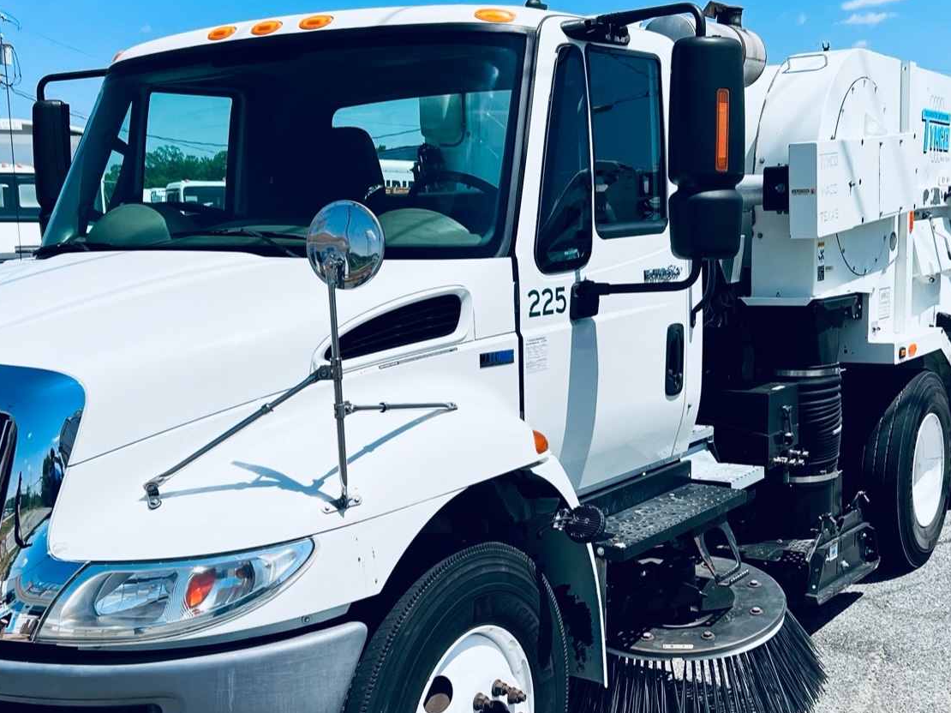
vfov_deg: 30.2
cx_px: 523
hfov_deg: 39.6
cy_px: 416
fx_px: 1318
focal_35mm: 48
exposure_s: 1/7463
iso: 50
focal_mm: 5.7
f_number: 1.5
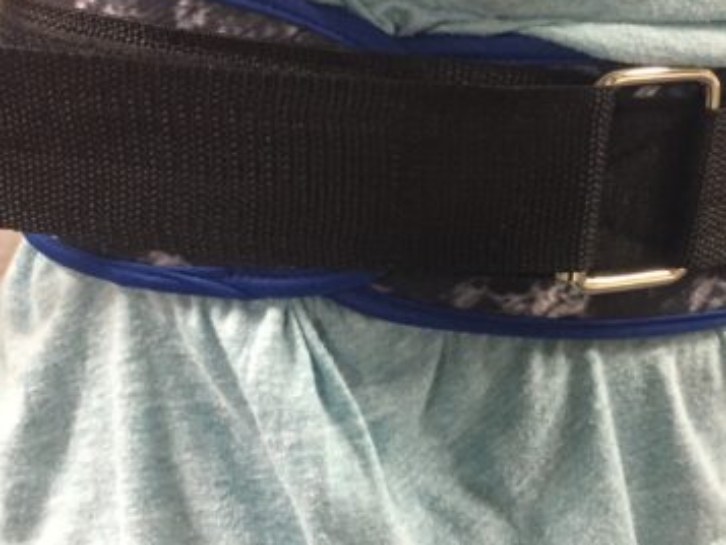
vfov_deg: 24.0
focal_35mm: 61
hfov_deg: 31.6
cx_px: 435
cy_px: 318
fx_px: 1280
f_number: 2.2
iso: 200
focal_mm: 4.15
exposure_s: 1/30
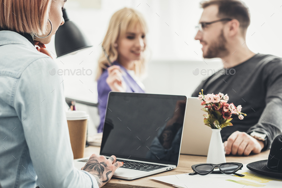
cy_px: 94
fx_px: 666
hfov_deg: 23.9
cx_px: 141
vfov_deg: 16.1
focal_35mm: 85
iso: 250
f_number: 3.5
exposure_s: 1/200
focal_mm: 85
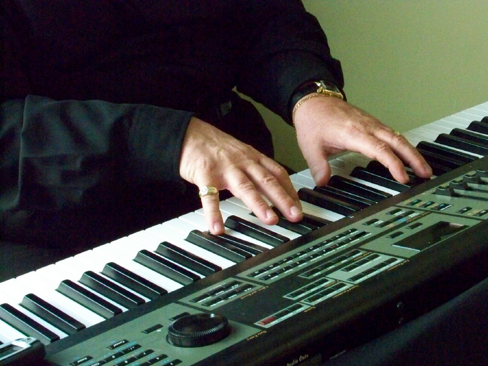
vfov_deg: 19.9
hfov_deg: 26.3
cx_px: 244
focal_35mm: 74
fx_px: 1043
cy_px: 183
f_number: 8
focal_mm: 14.6
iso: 1600
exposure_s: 1/160
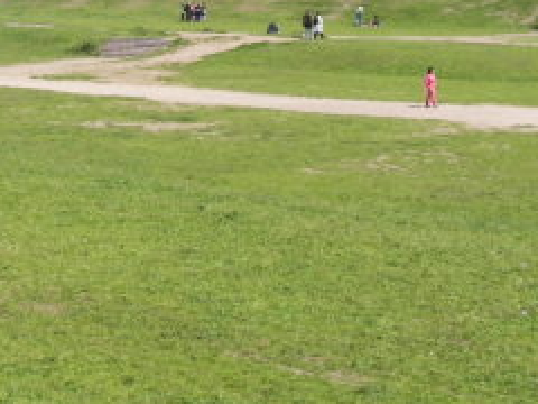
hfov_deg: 17.1
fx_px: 1787
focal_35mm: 115
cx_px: 269
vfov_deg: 12.7
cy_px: -38
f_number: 4
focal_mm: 6
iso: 64
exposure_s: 1/640
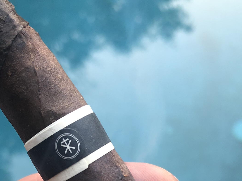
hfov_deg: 34.9
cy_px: 222
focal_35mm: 55
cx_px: 103
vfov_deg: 24.0
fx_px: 384
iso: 40
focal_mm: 3.99
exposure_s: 1/17
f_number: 1.8
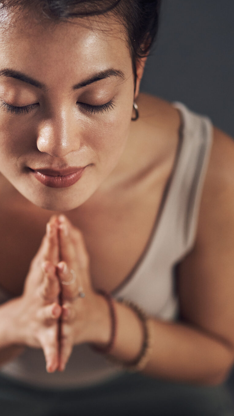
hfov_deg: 9.0
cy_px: 208
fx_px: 1477
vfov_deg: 16.0
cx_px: 69
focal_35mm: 134
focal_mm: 85
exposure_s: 1/400
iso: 640
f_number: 2.2
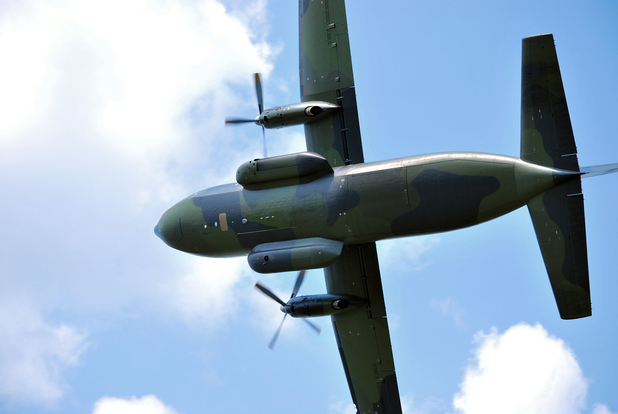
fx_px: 2372
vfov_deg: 10.0
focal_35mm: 138
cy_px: 207
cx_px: 309
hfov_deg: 14.8
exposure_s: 1/640
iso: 200
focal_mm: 92
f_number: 5.6
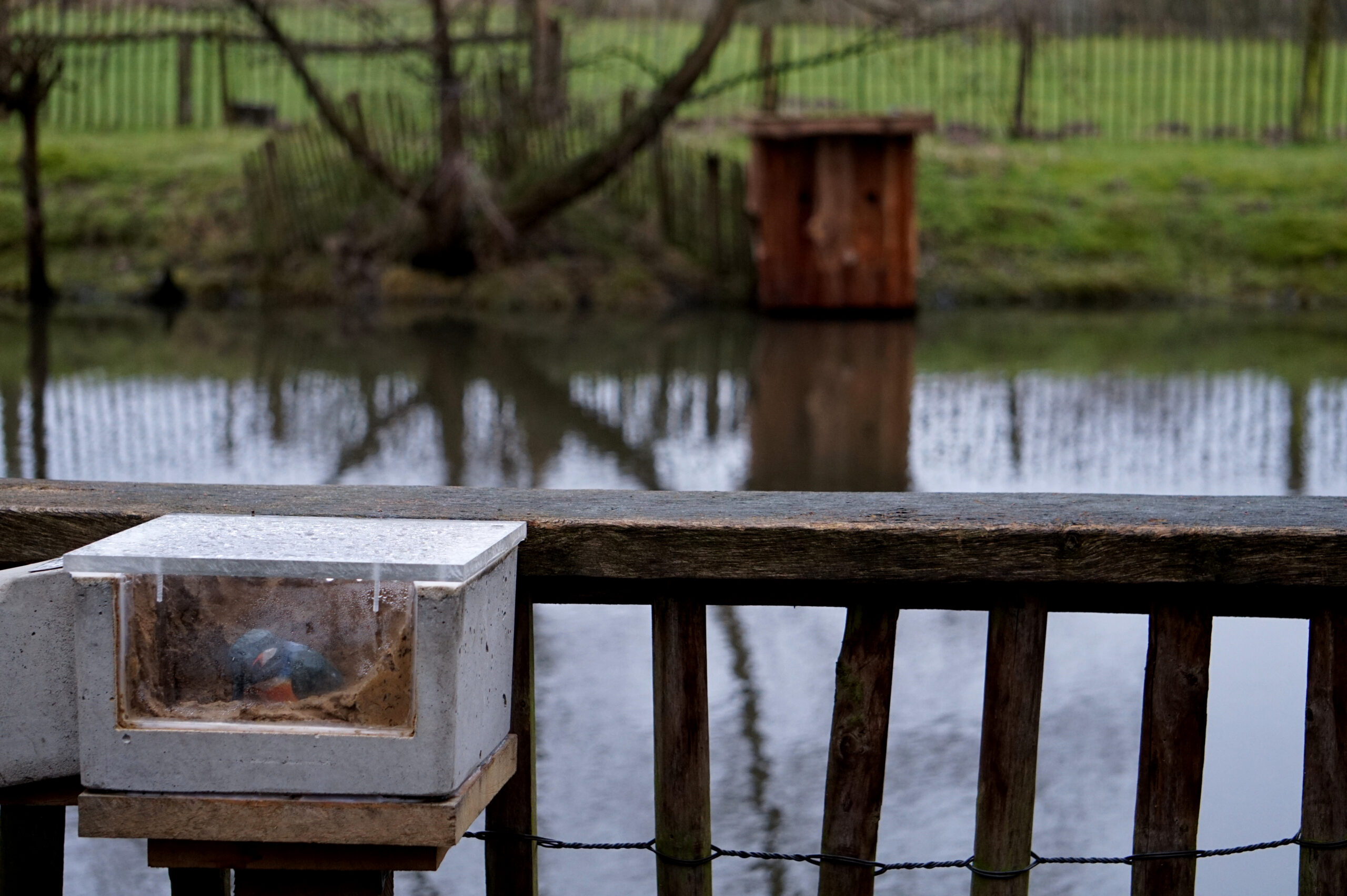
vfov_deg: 16.5
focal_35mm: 82
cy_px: 448
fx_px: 3085
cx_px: 674
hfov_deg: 24.6
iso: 640
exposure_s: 1/160
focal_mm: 55
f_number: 4.5
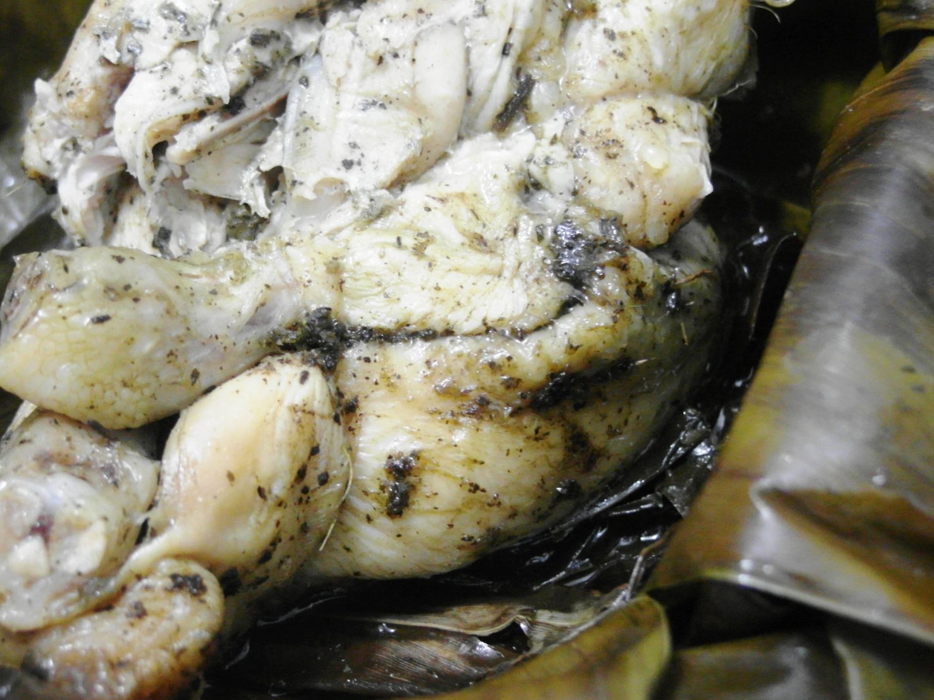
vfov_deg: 29.1
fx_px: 1349
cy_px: 321
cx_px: 410
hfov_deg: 38.1
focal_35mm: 50
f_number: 2
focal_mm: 7.8
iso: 400
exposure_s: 1/10
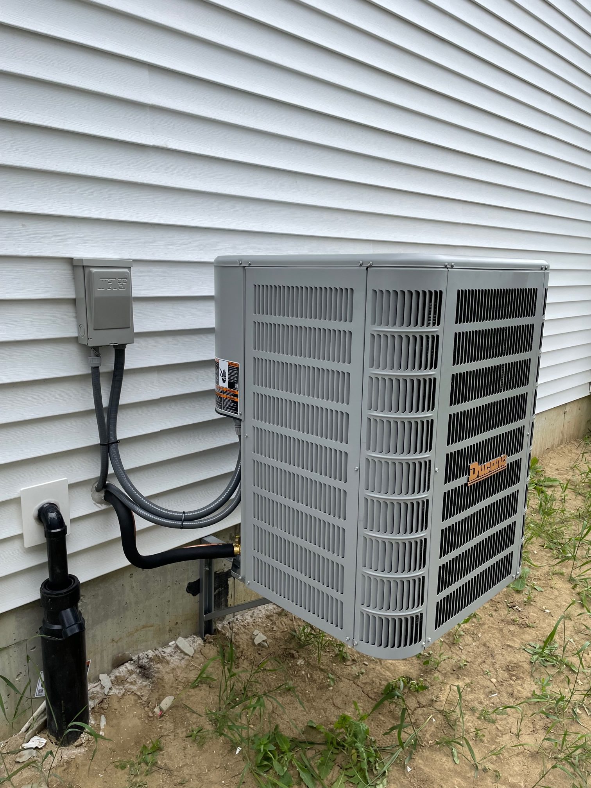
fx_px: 592
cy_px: 394
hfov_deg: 53.1
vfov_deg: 67.3
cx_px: 296
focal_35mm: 26
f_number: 1.6
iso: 32
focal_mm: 4.2
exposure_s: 1/1795
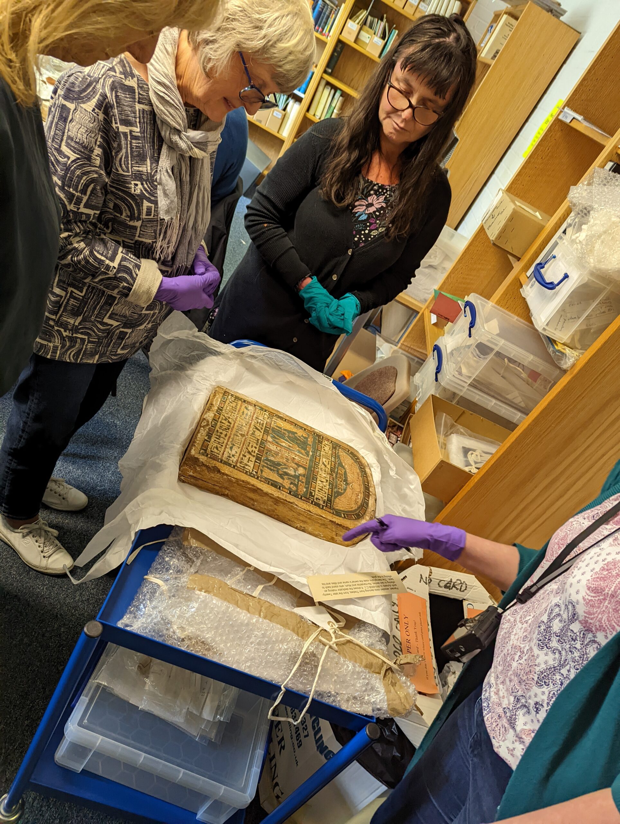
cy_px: 412
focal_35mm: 24
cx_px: 310
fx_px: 572
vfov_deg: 71.5
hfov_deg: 56.9
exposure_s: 1/100
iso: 435
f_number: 1.85
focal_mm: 6.81
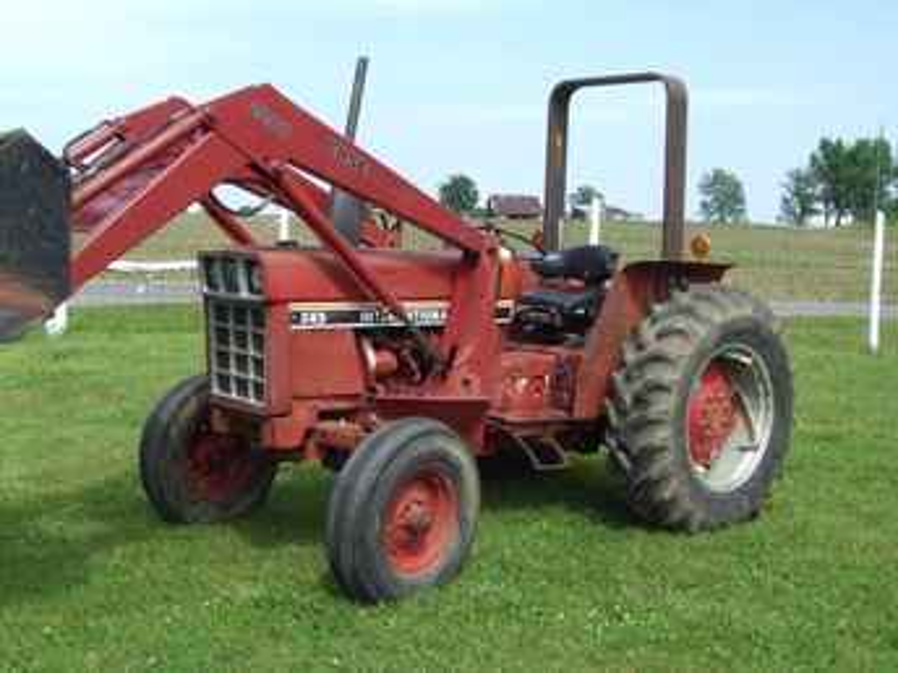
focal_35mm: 47
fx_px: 1219
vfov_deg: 30.9
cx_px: 449
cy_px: 336
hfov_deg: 40.4
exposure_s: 1/320
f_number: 4.8
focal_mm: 7.6
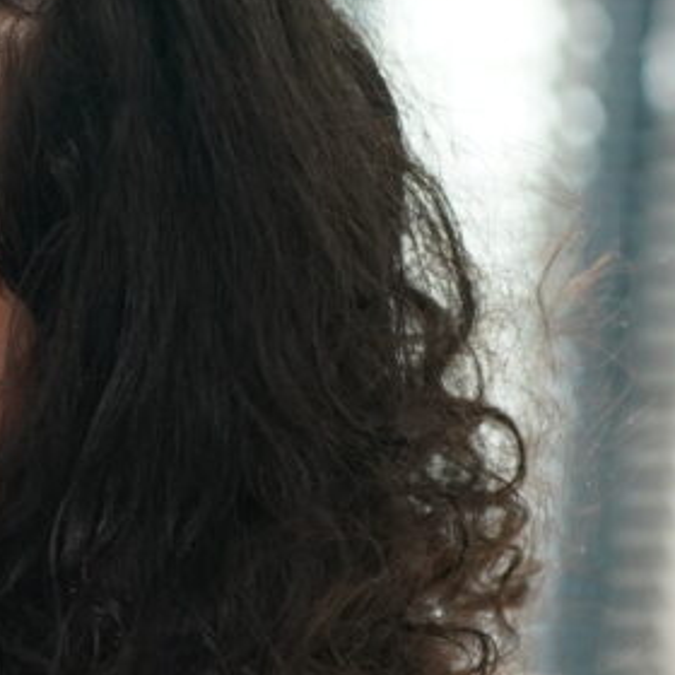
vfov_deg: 10.4
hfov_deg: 9.8
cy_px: 945
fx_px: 3596
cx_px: -750
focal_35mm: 163
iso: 1600
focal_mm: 35
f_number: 2
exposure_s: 1/250
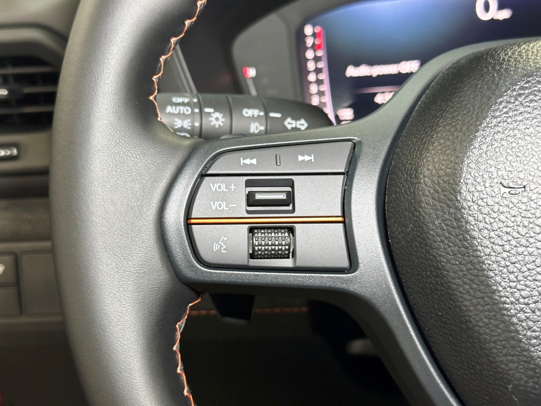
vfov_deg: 30.3
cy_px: 203
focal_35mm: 48
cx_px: 270
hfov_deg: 39.7
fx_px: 750
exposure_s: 1/40
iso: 320
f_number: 1.78
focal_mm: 6.86
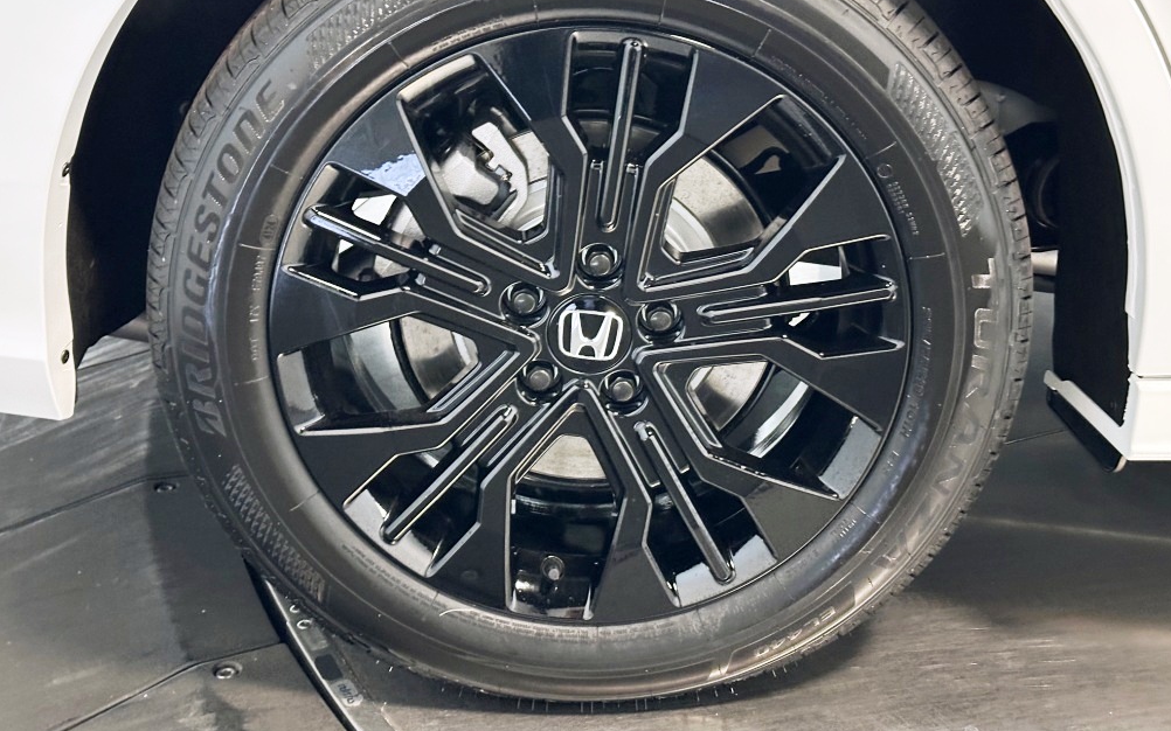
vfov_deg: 24.8
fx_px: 1659
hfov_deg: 38.9
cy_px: 288
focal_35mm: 52
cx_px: 578
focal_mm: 6.86
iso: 640
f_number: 1.78
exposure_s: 1/20
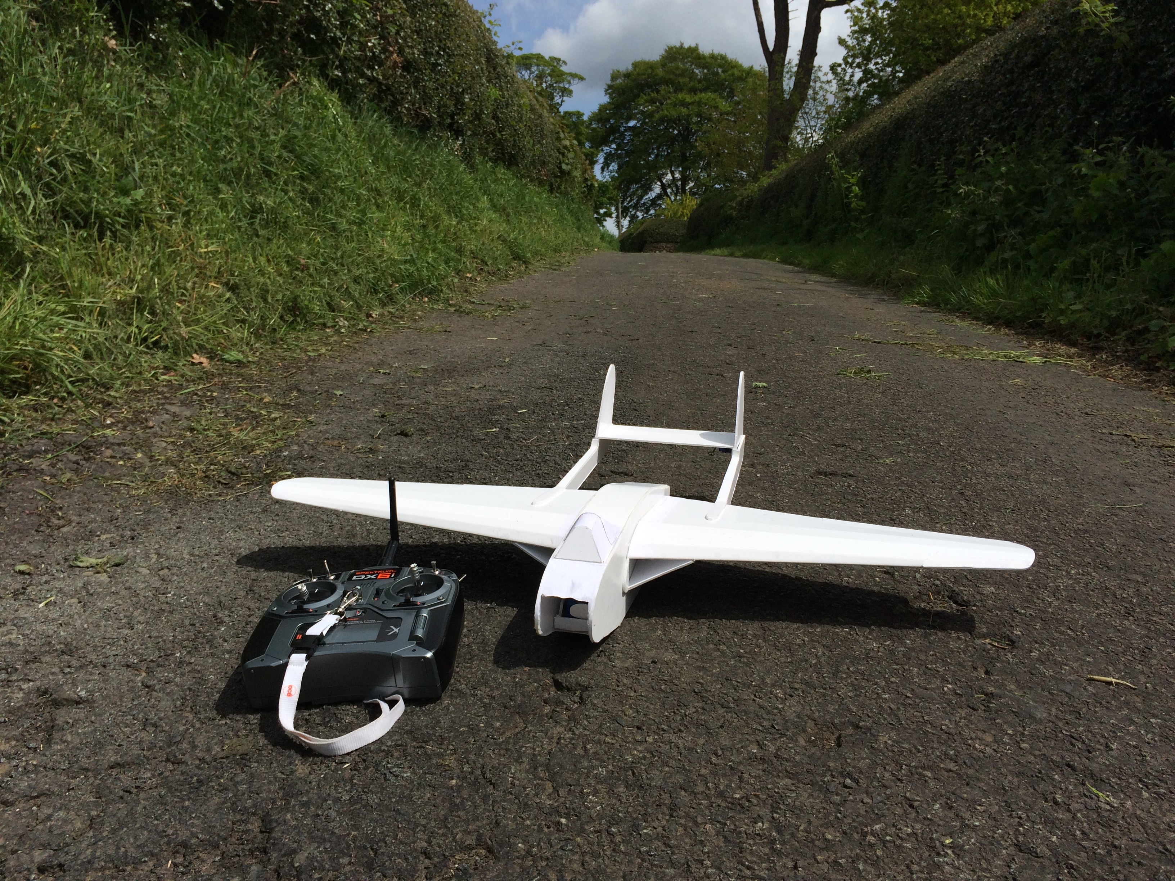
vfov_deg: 48.2
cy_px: 440
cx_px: 588
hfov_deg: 61.7
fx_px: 984
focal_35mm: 29
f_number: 2.2
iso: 32
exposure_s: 1/5128
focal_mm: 4.15
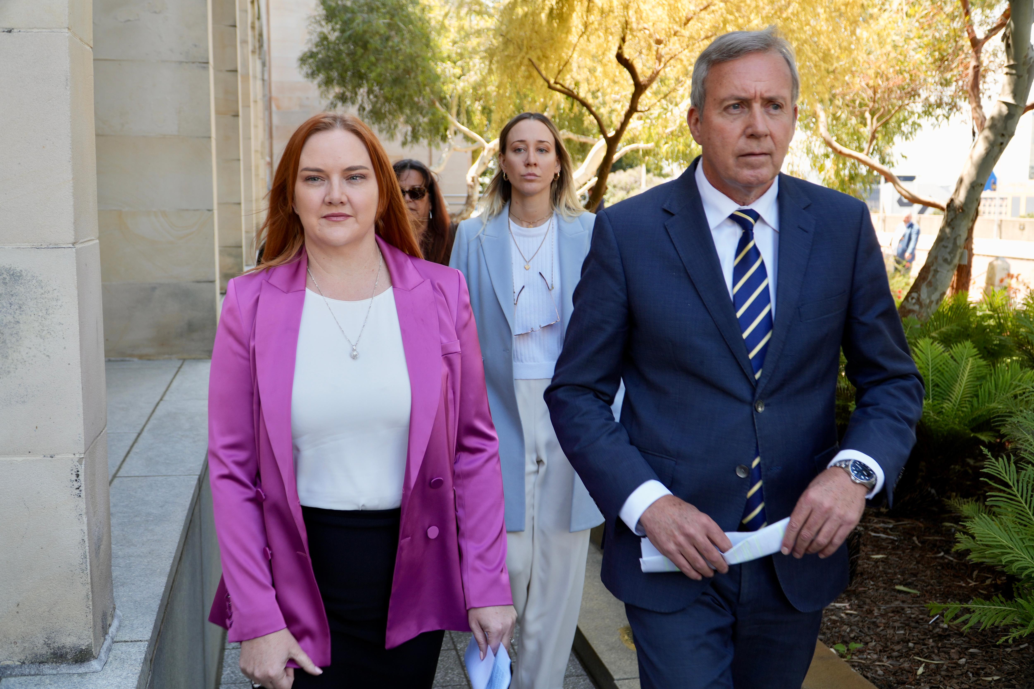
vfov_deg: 38.4
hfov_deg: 55.1
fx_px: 991
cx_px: 517
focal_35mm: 34
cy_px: 344
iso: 100
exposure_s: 1/100
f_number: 4
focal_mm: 23
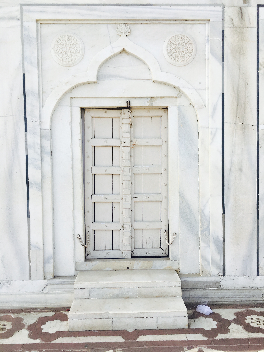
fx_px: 295
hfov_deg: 48.2
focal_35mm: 29
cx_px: 132
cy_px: 176
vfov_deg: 61.7
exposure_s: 1/974
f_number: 2.2
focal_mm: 4.15
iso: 25
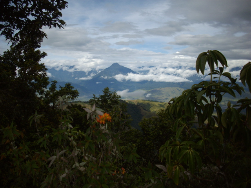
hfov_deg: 50.1
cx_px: 126
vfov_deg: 38.7
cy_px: 94
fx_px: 268
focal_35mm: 37
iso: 80
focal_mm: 6.2
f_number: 5.6
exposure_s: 1/640
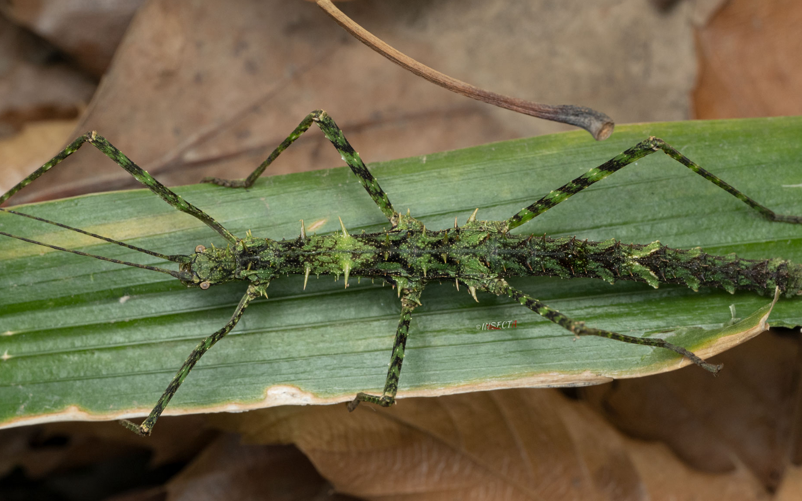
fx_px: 3169
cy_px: 231
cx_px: 351
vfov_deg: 9.0
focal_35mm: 145
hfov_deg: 14.4
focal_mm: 105
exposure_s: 1/160
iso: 200
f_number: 14
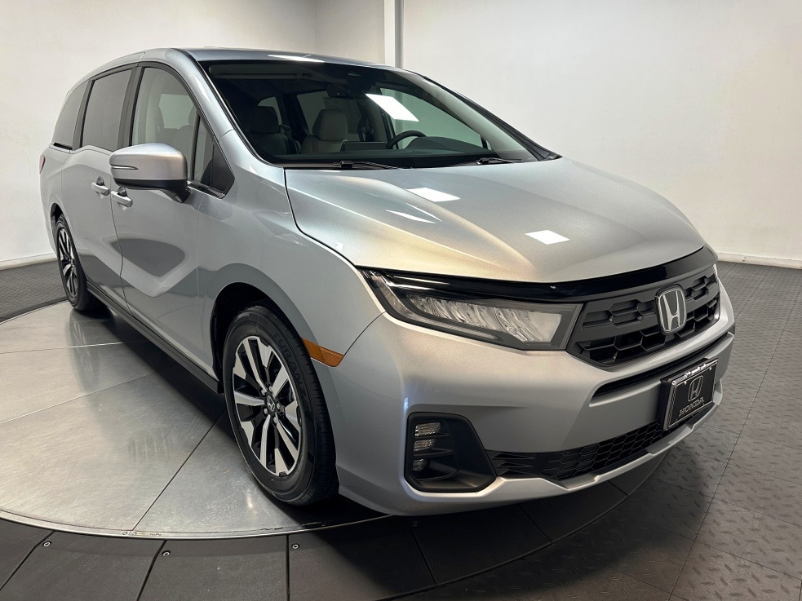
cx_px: 388
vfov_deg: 54.9
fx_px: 579
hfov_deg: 69.4
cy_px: 299
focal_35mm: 25
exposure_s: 1/60
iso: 250
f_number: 1.78
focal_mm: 6.86
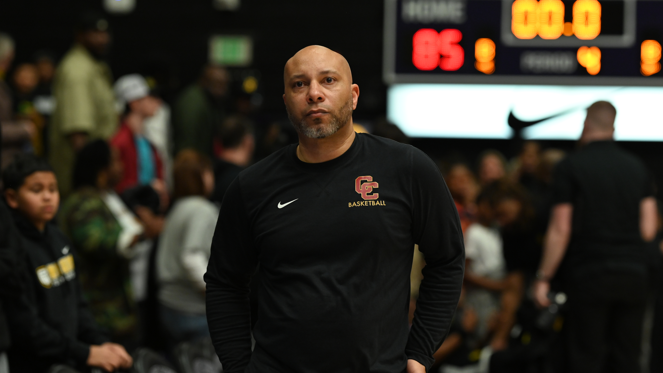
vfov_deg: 8.5
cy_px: 175
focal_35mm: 142
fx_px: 2496
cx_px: 332
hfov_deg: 15.1
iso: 2500
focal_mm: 135
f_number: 2.8
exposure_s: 1/640
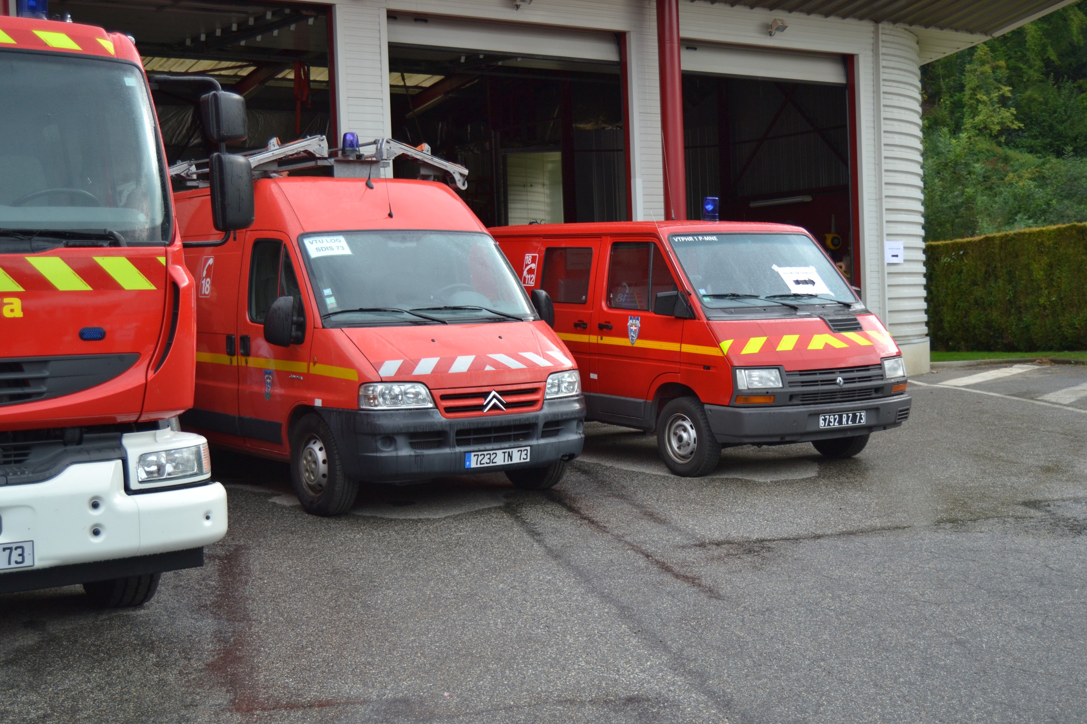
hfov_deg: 41.1
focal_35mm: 48
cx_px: 544
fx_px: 1449
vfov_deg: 28.1
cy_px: 362
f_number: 4.5
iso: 280
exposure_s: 1/125
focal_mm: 32
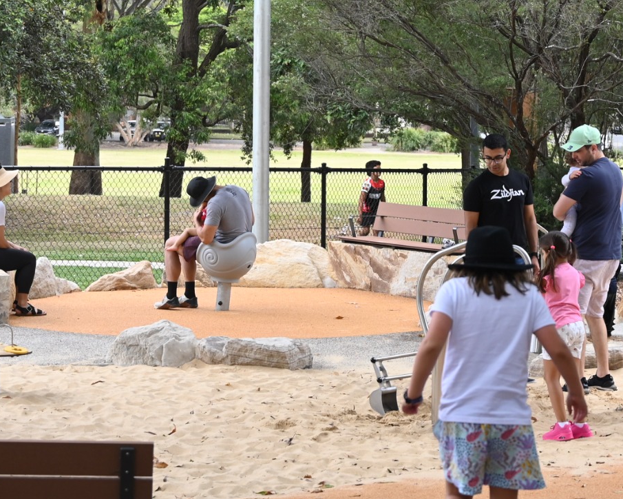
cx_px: 366
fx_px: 2397
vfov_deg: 11.7
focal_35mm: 130
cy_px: -20
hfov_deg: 14.8
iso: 220
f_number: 4
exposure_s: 1/250
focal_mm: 49
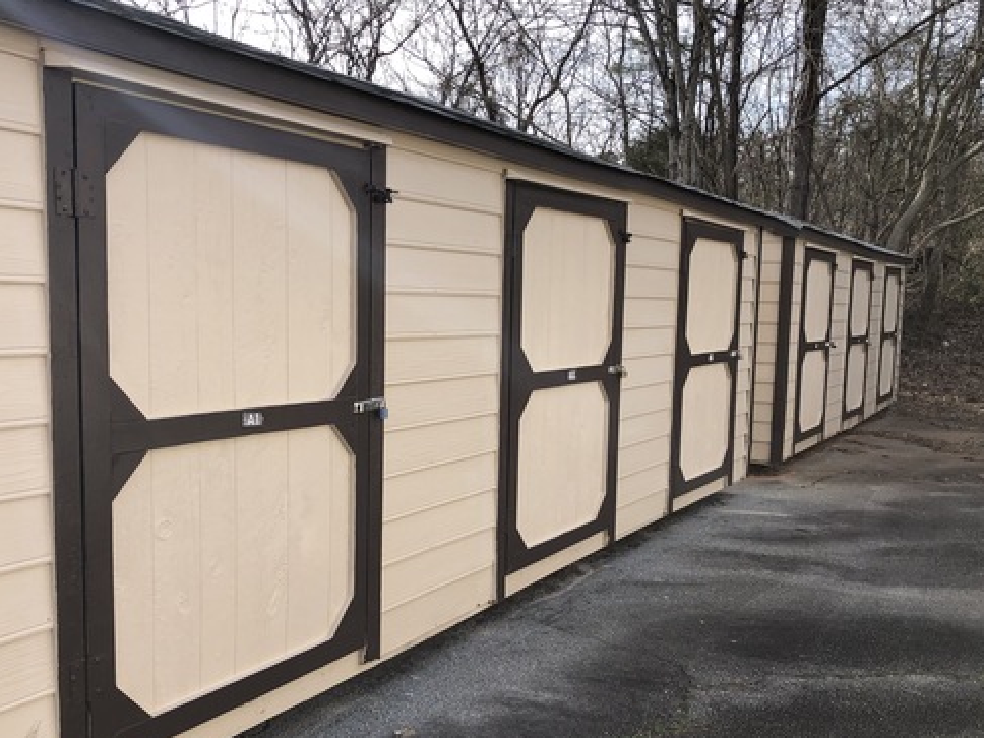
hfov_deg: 50.1
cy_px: 441
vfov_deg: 38.5
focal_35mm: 37
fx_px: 1052
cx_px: 470
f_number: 1.8
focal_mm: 3.99
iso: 20
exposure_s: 1/592
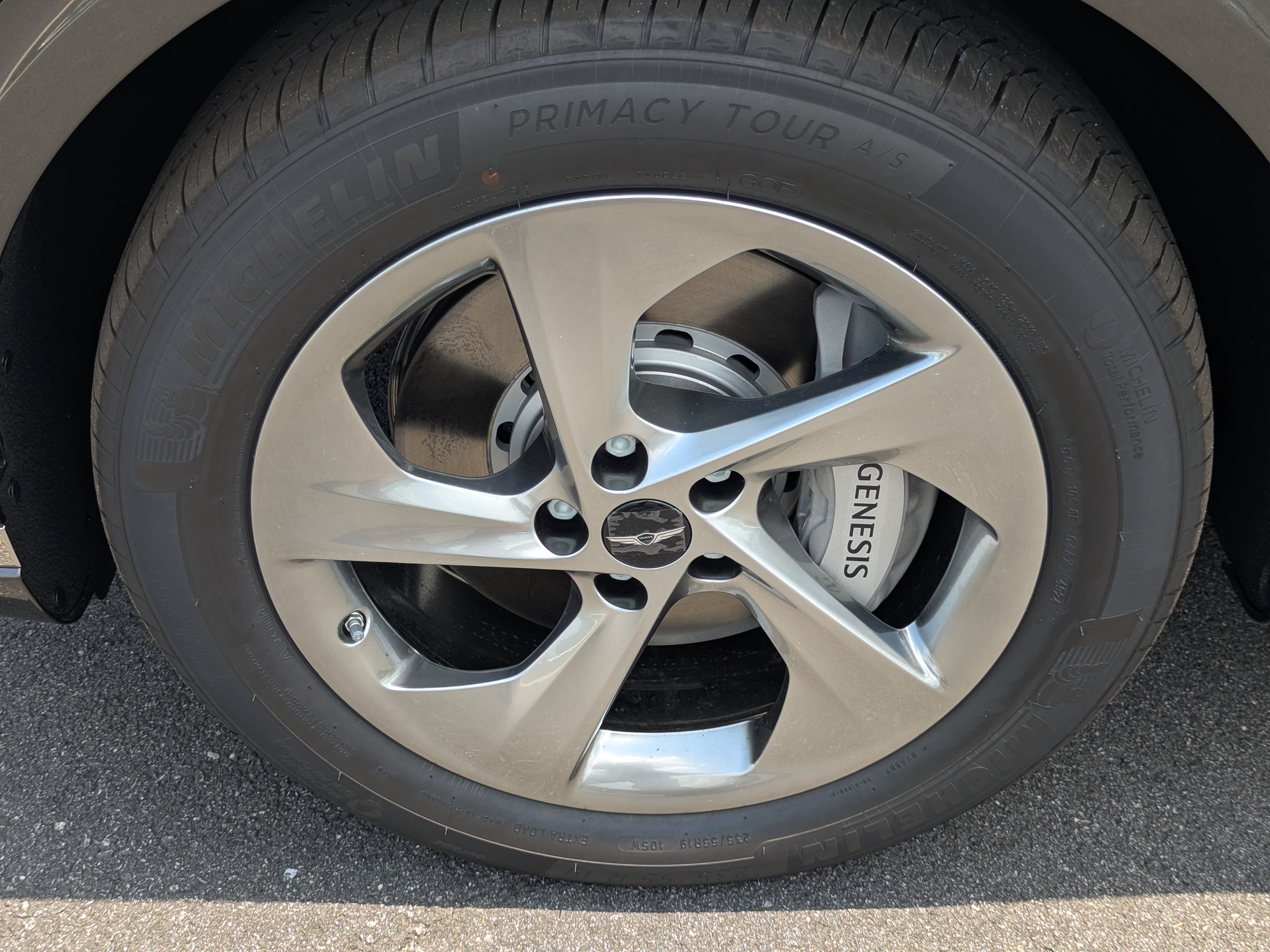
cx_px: 635
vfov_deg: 30.3
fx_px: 1761
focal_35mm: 48
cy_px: 476
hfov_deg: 39.7
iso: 45
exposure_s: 1/623
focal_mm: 6.81
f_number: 1.85
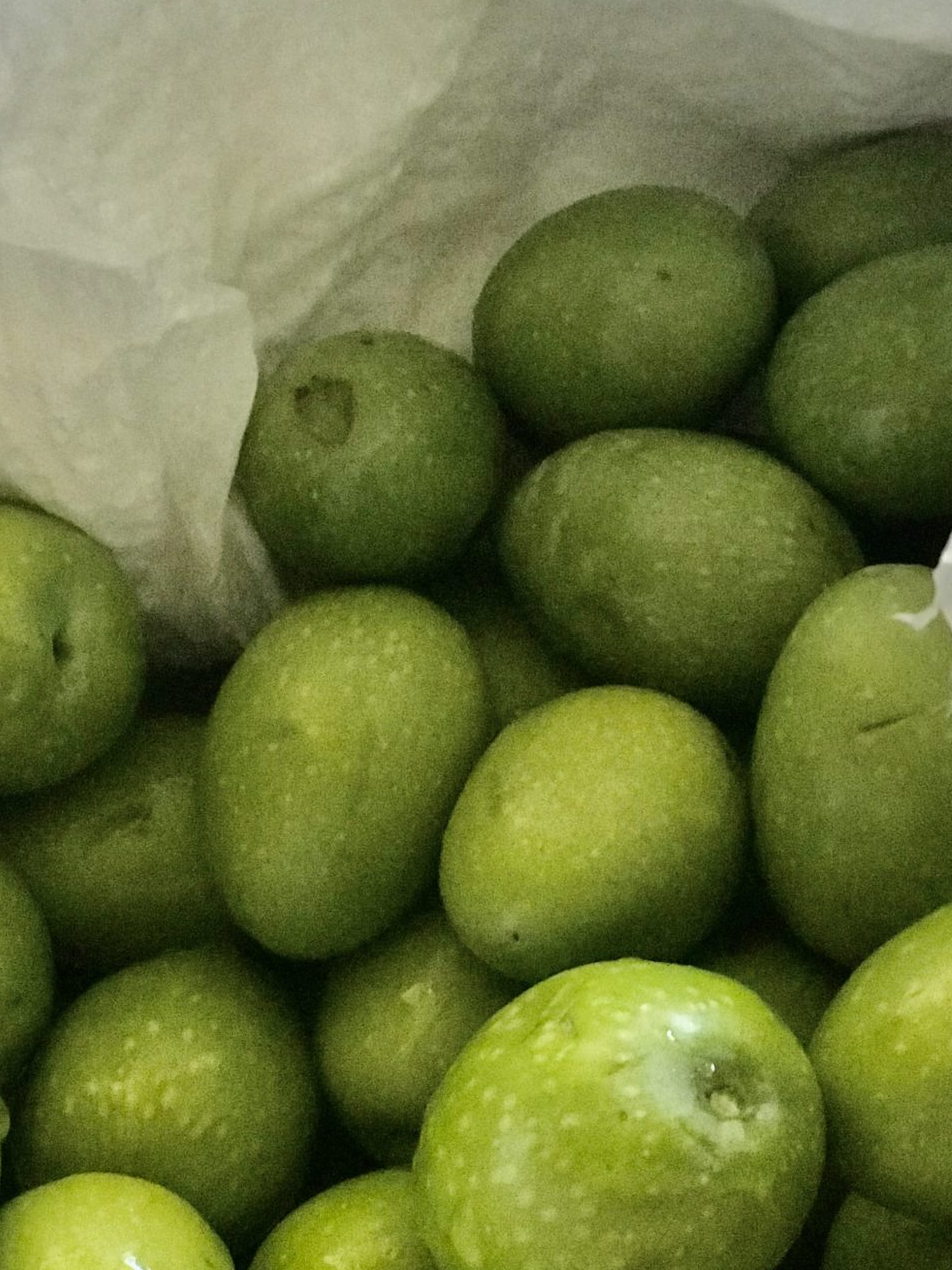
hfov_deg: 16.1
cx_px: 519
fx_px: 3373
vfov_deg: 21.3
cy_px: 509
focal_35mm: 92
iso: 640
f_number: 2.8
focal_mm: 6.6
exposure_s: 1/60
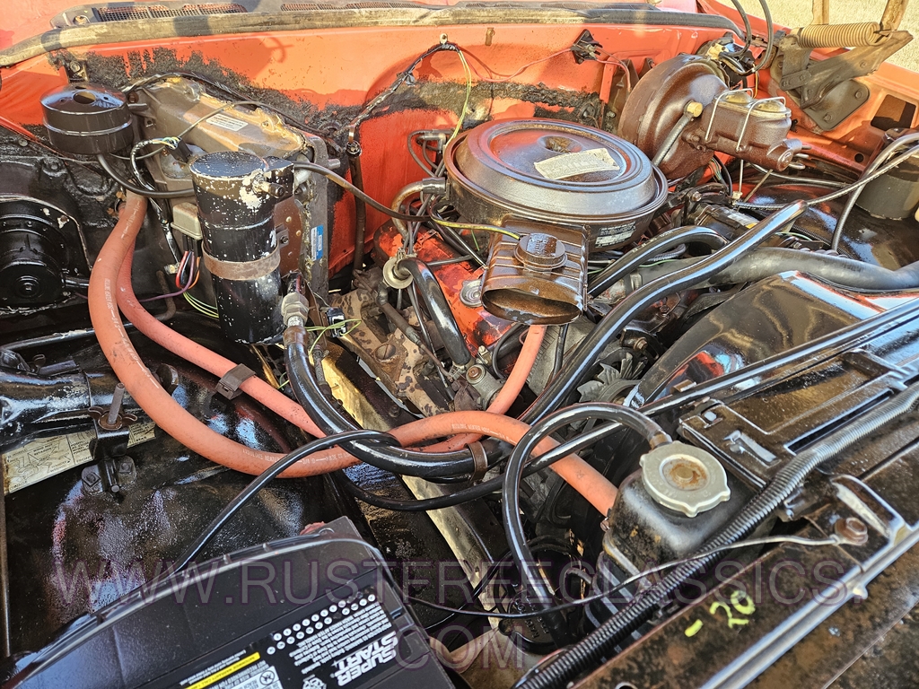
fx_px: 611
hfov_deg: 73.9
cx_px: 460
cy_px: 344
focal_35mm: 23
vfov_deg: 58.9
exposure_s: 1/120
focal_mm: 5.4
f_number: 1.8
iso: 160
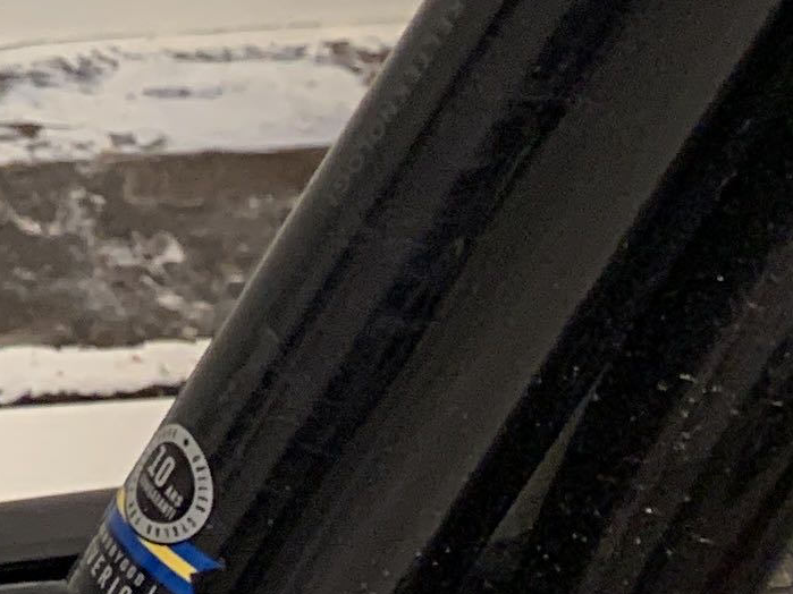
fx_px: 3436
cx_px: -1457
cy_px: -490
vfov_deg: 9.4
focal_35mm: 150
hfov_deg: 10.2
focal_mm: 4.25
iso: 64
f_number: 1.8
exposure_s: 1/50
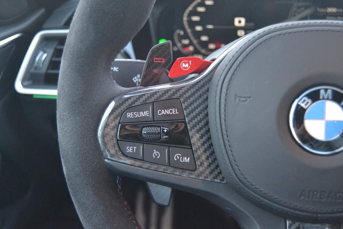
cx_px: 172
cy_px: 114
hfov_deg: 35.1
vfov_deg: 23.8
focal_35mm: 57
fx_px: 543
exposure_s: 1/60
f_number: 4.8
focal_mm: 38
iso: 2200
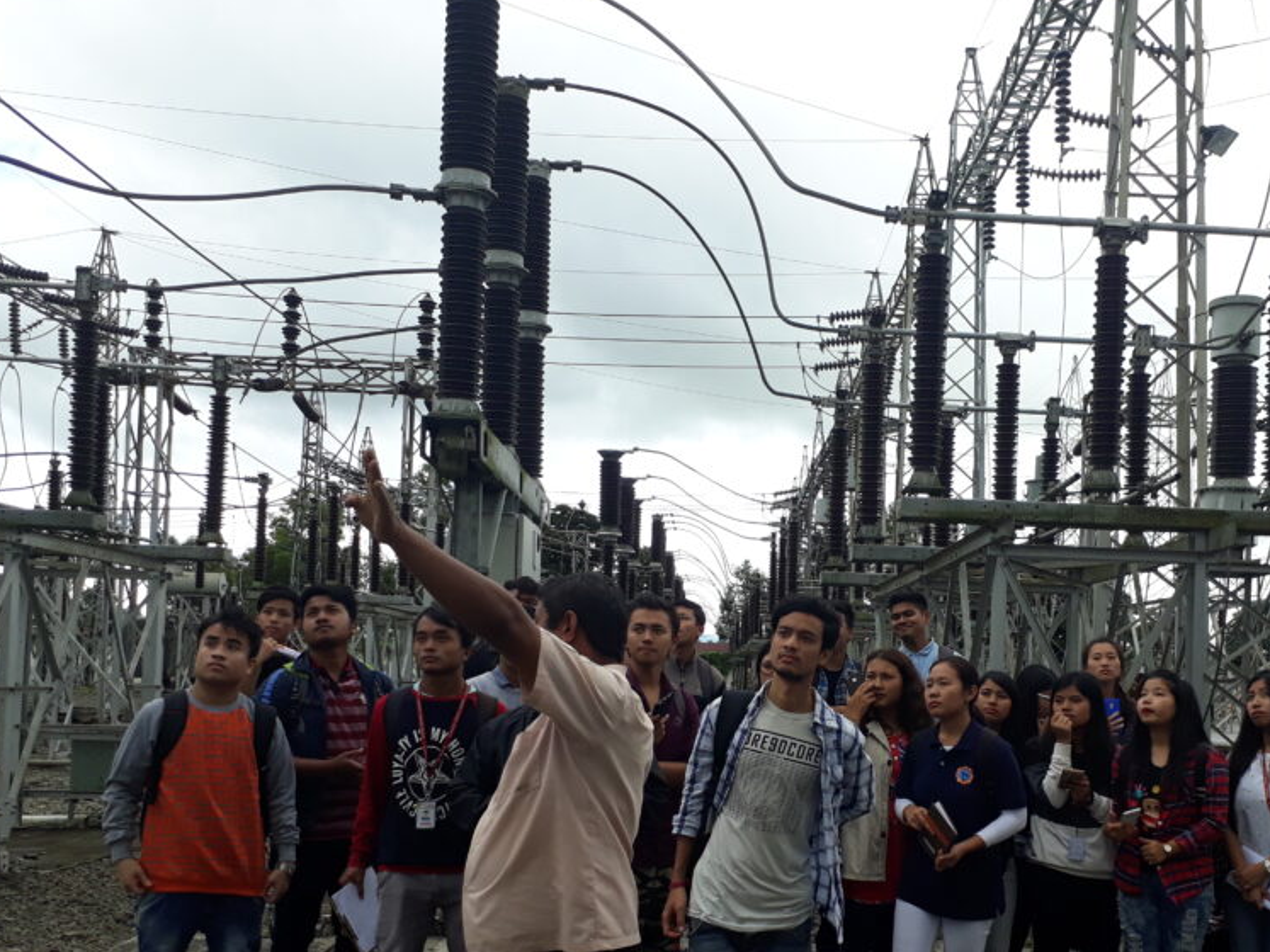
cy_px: 641
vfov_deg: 38.2
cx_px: 794
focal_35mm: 37
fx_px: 1357
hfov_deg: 49.7
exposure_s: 1/537
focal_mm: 3.6
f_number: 1.9
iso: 40
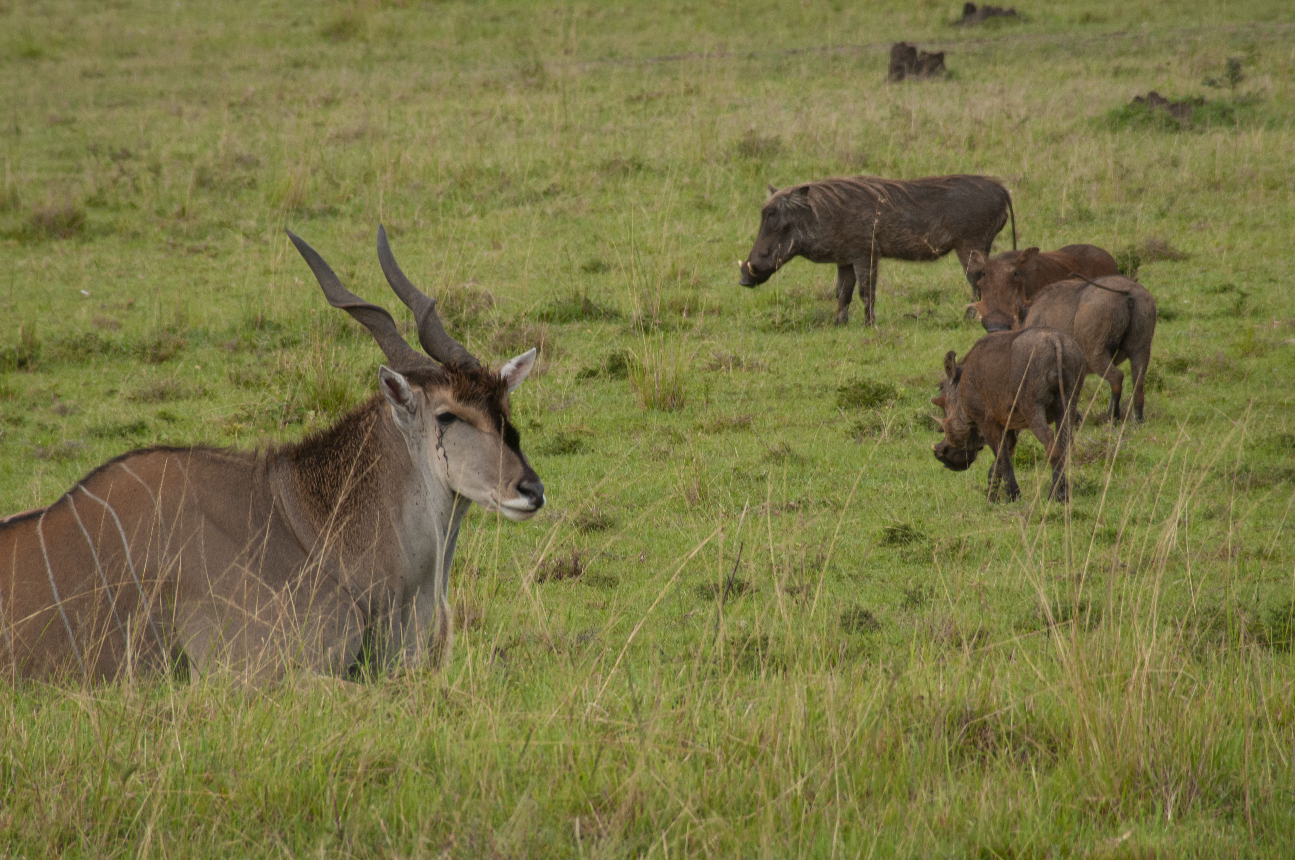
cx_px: 648
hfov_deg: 5.1
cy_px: 430
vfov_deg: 3.4
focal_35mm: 405
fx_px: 14551
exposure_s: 1/320
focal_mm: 270
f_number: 13
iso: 320
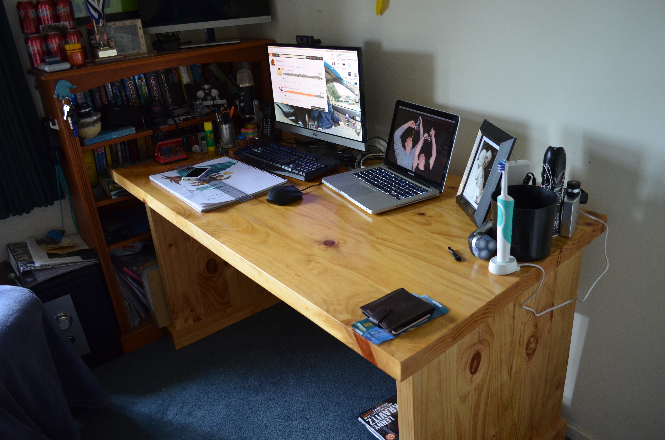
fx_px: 498
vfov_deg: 47.7
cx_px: 332
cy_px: 220
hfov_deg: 67.5
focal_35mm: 27
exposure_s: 1/30
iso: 900
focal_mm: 18
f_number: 3.5
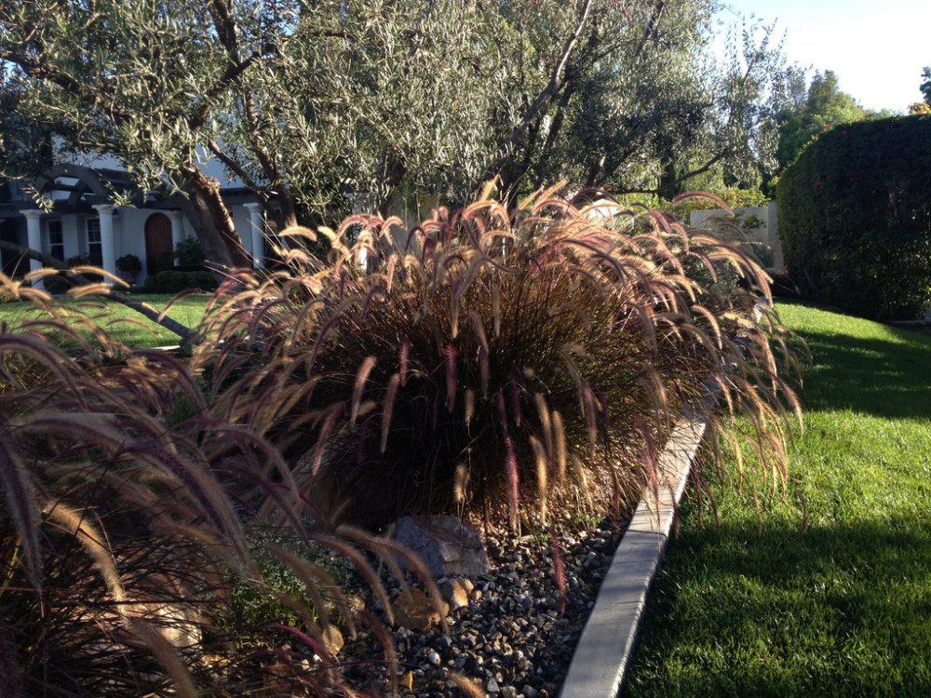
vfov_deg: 40.7
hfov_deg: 52.6
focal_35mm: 35
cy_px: 349
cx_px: 466
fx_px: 941
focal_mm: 4.28
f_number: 2.4
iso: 50
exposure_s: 1/349
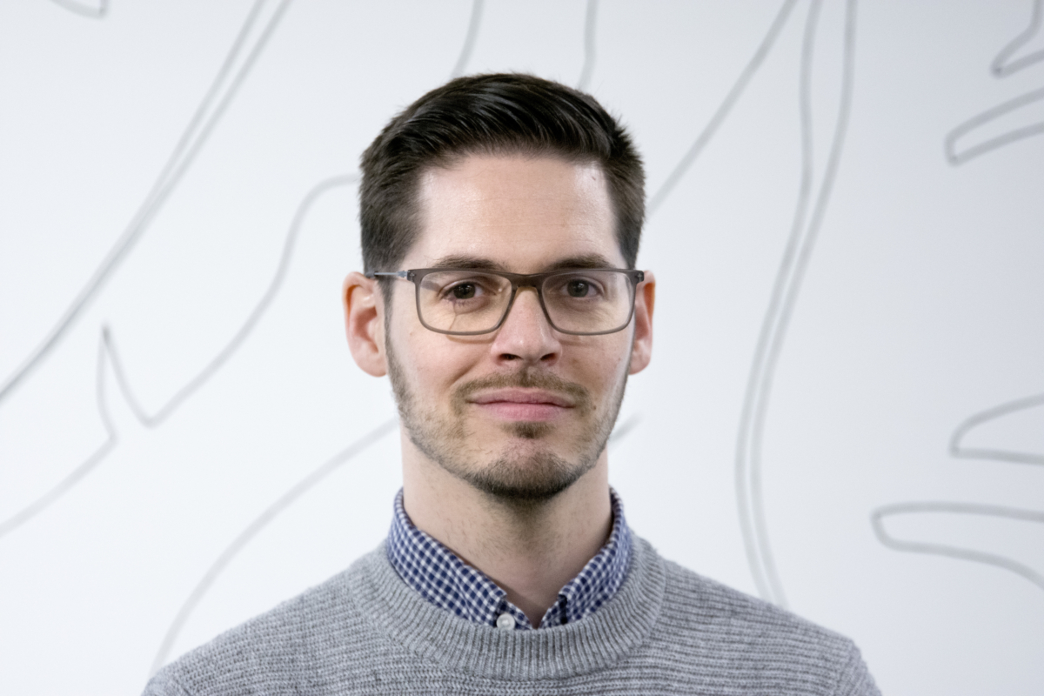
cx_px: 522
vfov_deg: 8.7
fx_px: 4567
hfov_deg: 13.0
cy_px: 348
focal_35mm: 158
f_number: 4
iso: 1600
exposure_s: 1/180
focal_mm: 105
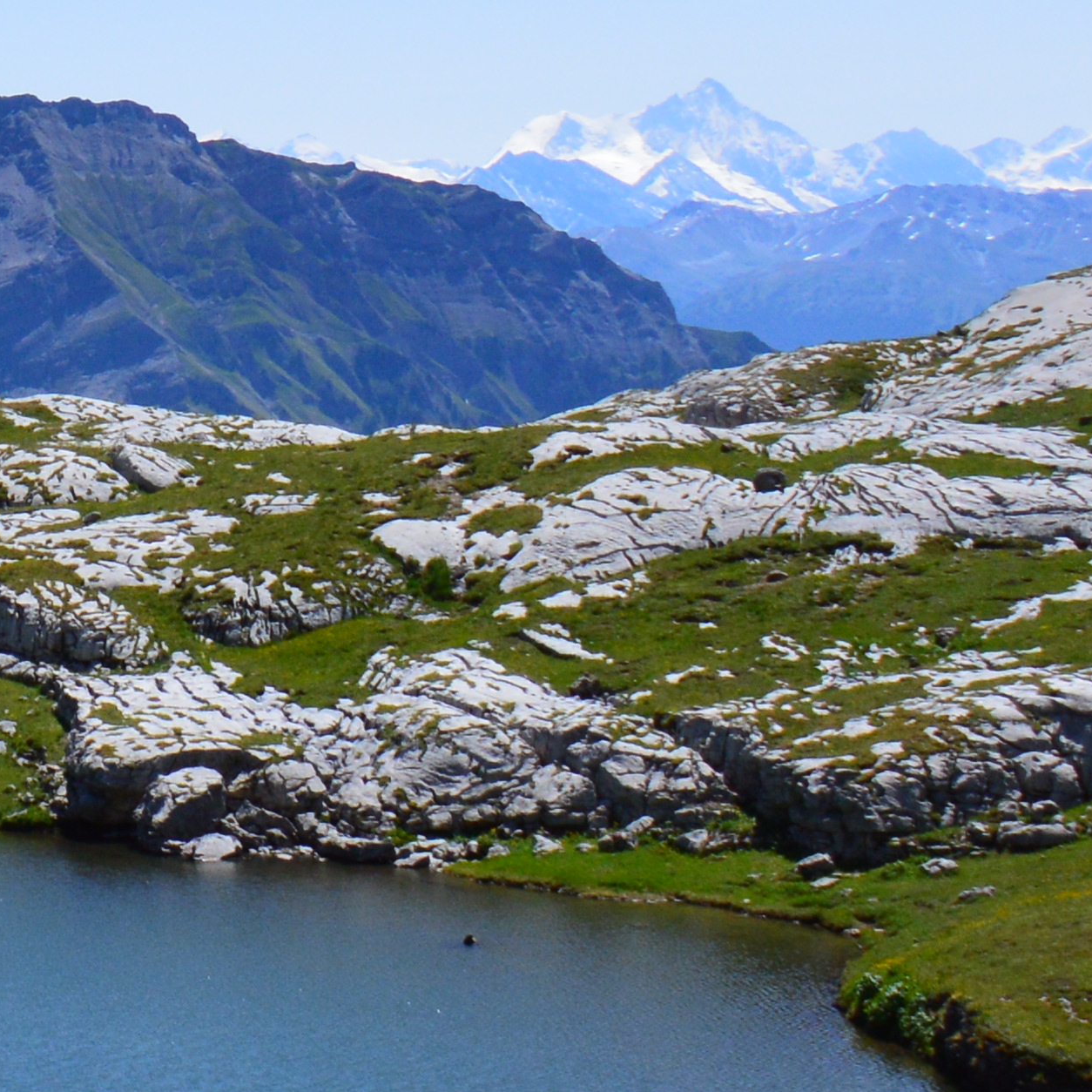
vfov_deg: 15.8
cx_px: -381
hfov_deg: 15.0
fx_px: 3926
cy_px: 474
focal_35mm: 110
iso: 400
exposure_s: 1/500
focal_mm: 18
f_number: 11
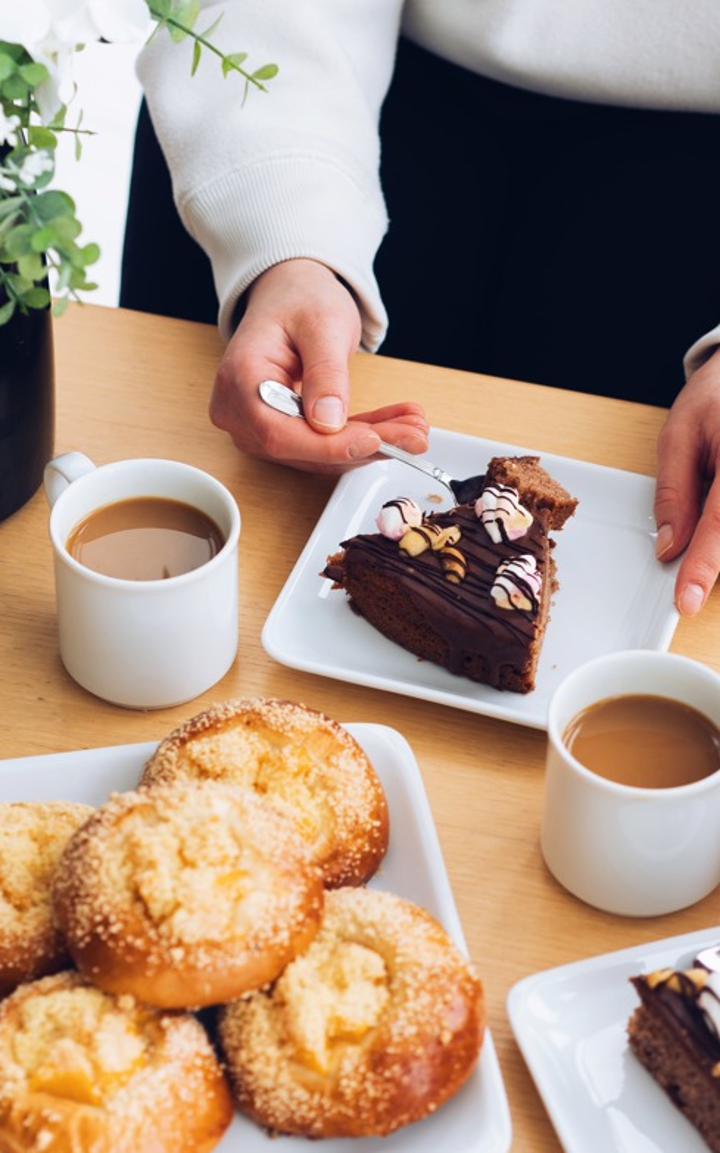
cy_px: 531
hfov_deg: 13.6
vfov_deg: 21.6
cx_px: 312
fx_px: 3016
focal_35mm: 96
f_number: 3.5
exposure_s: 1/125
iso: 100
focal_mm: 55
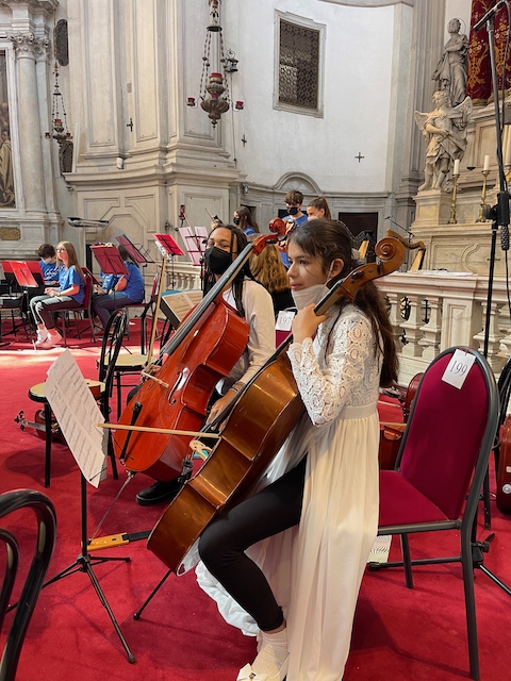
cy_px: 340
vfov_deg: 67.3
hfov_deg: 53.1
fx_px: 512
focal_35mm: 26
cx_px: 256
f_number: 1.6
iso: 125
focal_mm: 5.1
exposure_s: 1/50
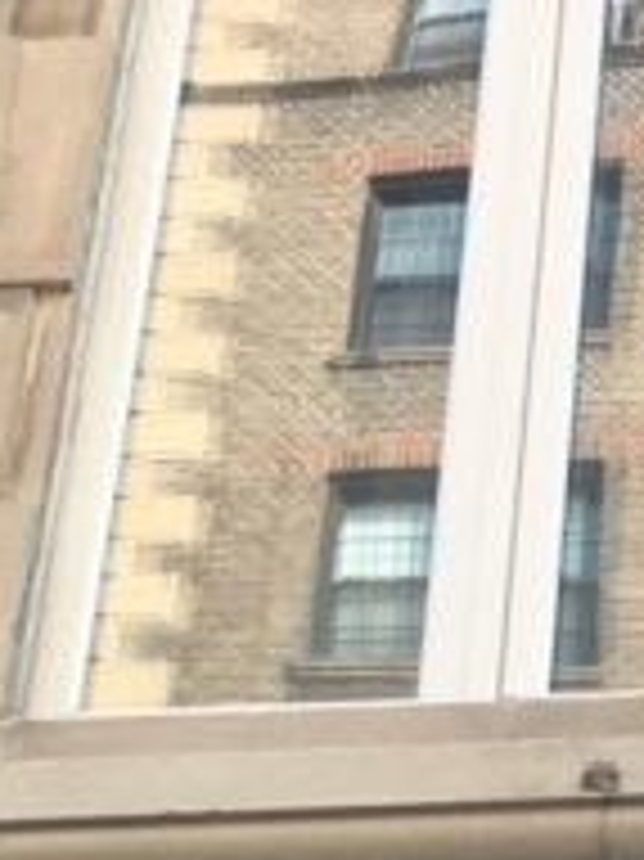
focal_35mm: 213
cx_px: 802
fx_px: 5289
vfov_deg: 9.1
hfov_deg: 6.9
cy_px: 1135
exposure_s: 1/120
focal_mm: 4.15
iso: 25
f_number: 2.2
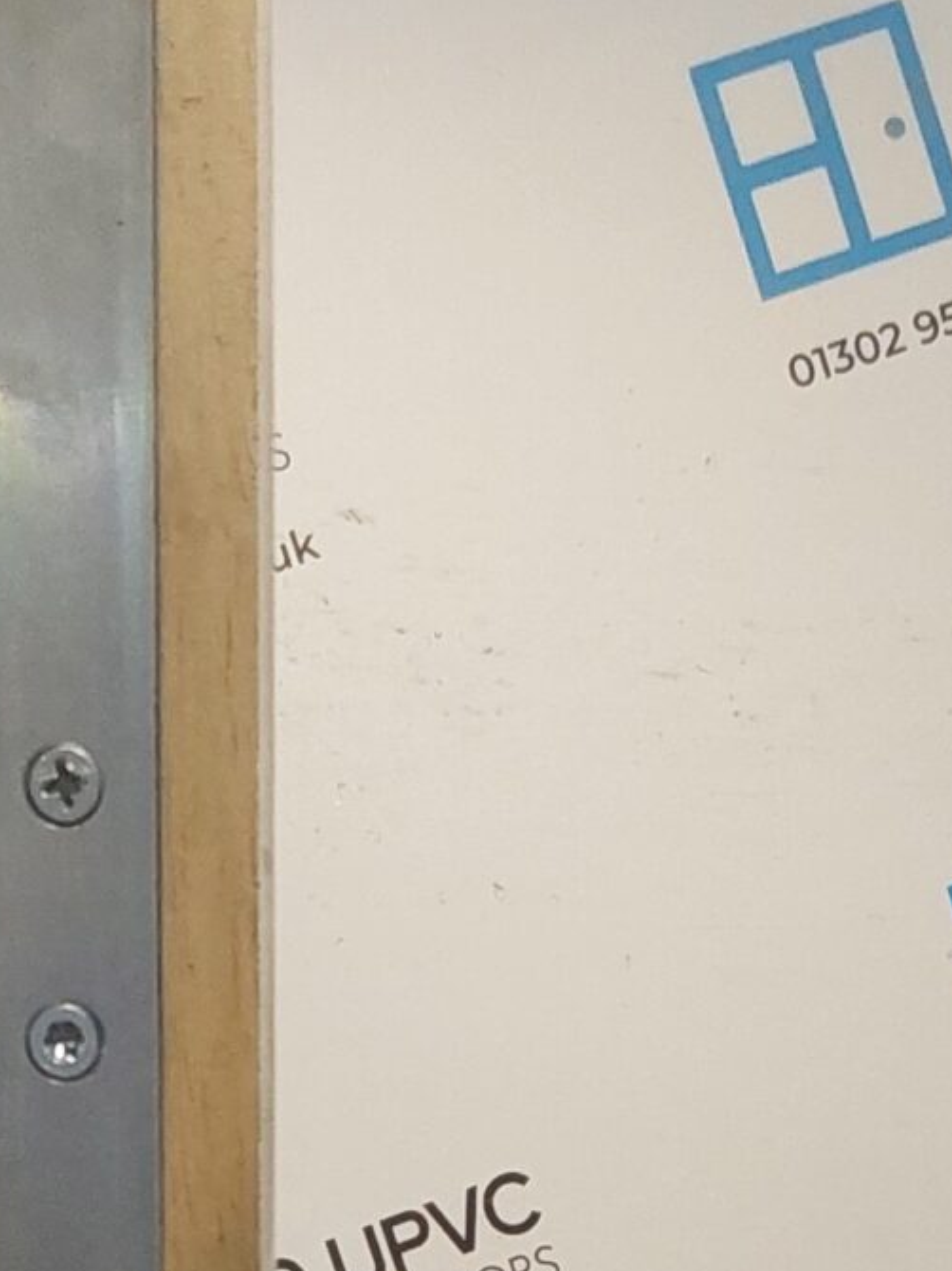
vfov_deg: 16.6
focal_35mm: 107
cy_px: 1937
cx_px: 222
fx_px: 3926
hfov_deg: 13.8
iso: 50
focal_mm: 2.91
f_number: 1.9
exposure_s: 1/100
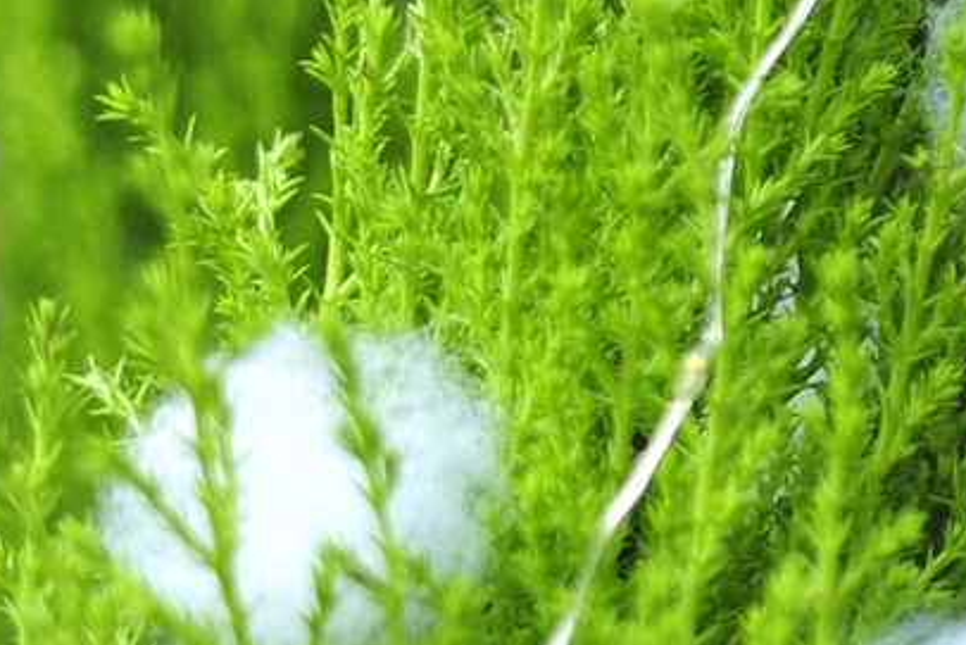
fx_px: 6603
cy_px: -378
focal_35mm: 246
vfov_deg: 5.5
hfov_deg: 7.8
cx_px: 2308
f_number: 2.2
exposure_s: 1/250
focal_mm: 50
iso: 250
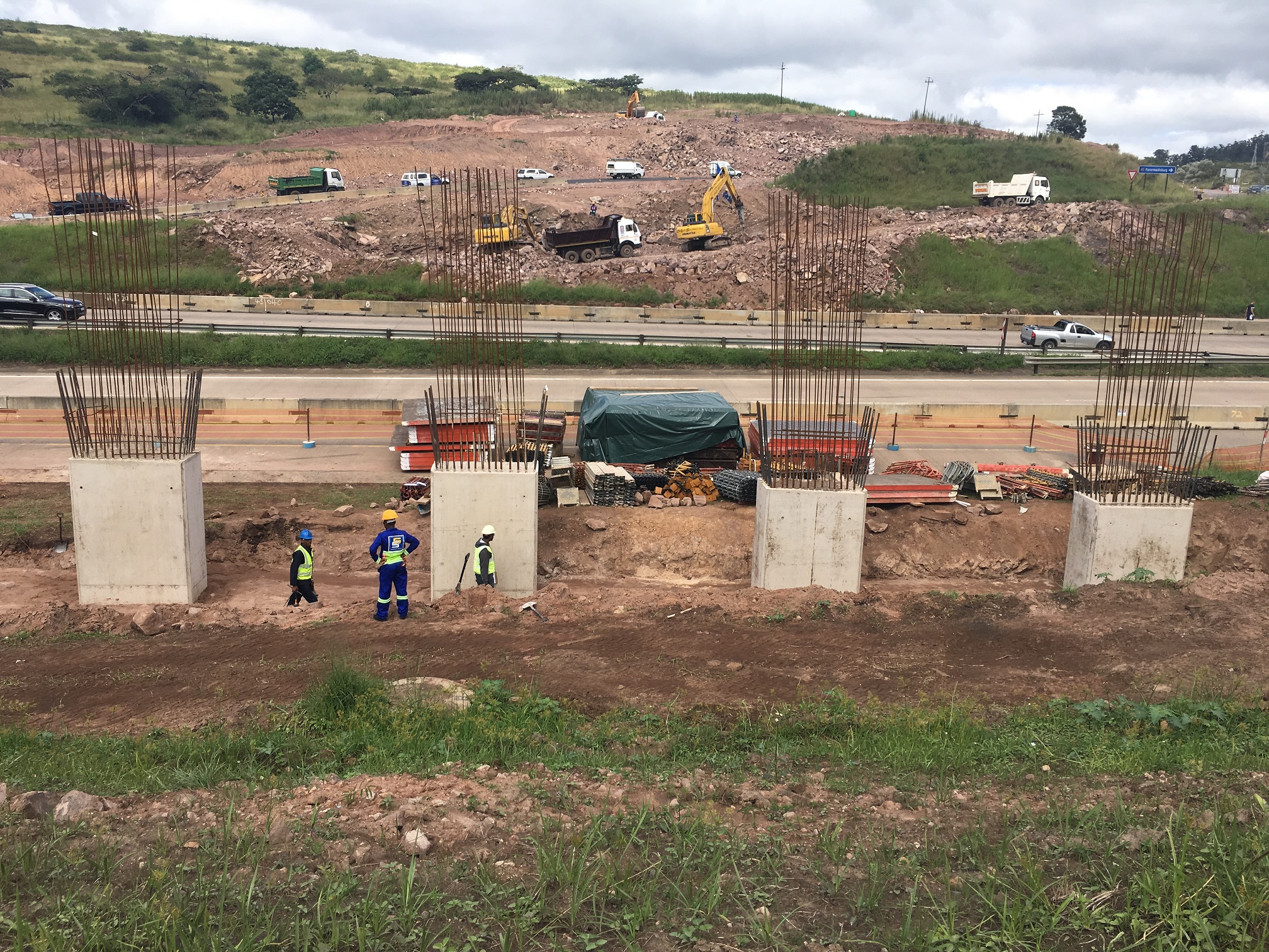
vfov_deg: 48.2
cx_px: 634
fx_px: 1063
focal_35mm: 29
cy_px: 476
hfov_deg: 61.7
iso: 25
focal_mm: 4.15
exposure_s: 1/1099
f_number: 2.2
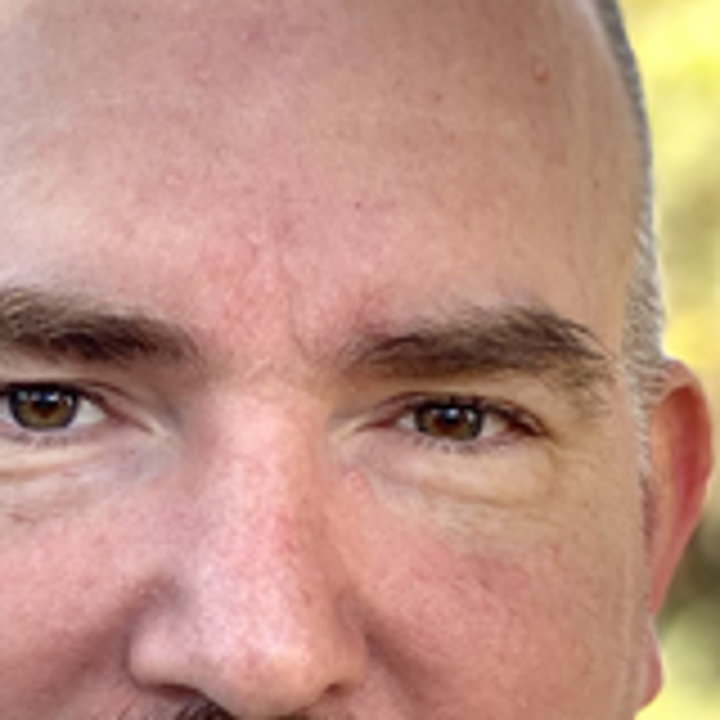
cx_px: 227
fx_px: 4730
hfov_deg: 8.7
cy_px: 918
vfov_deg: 8.6
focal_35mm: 201
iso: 40
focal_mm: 6
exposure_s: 1/122
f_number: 2
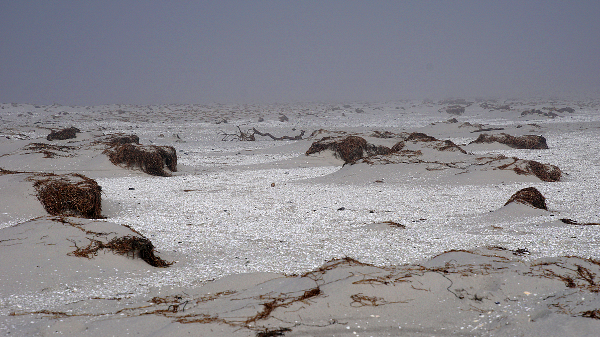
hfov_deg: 15.1
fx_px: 2259
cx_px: 299
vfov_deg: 8.5
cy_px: 155
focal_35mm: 142
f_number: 11
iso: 100
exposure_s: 1/400
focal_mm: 90
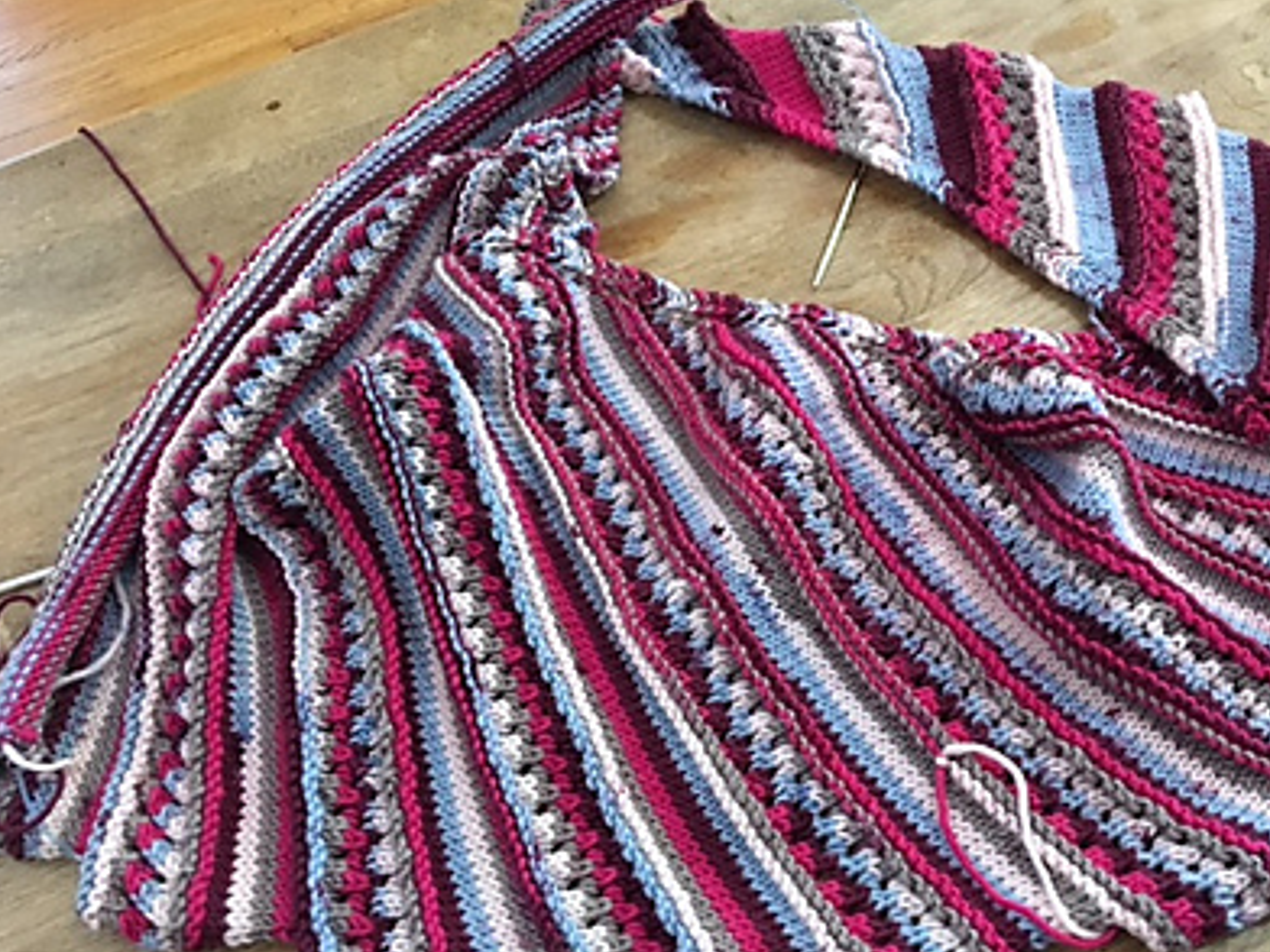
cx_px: 784
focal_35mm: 37
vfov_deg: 38.7
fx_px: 1357
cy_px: 500
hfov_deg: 49.7
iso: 250
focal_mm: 4.15
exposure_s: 1/30
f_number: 2.2
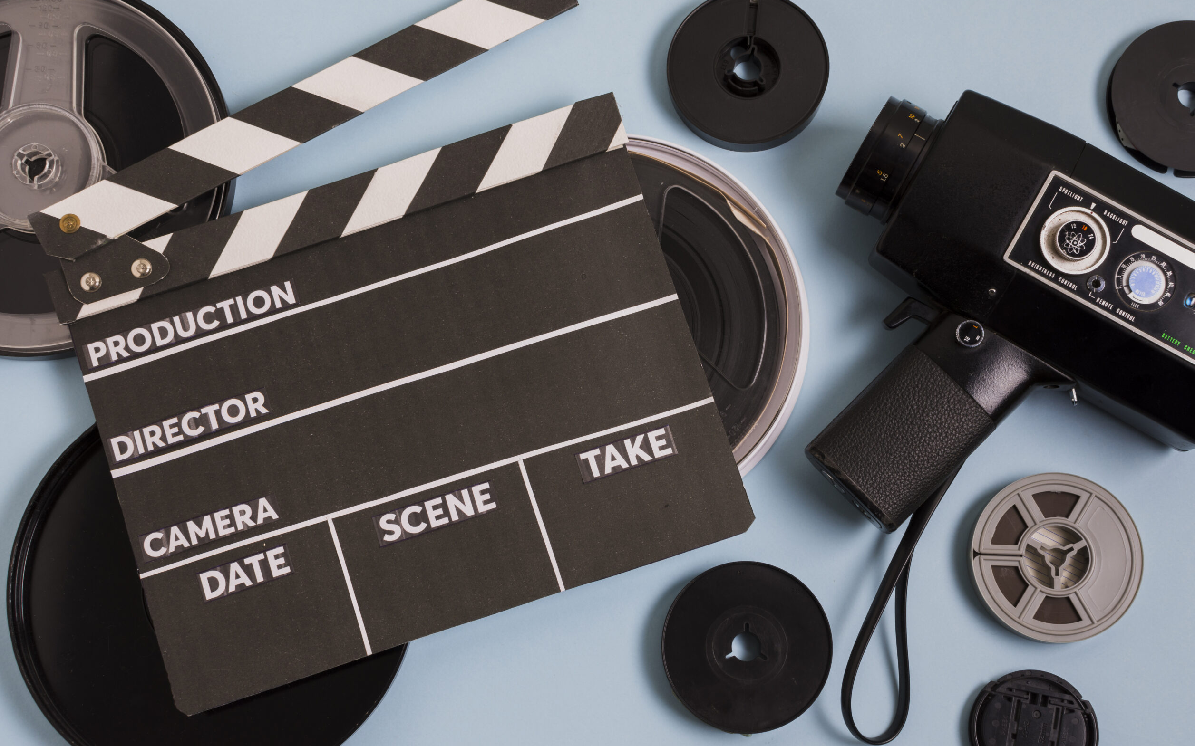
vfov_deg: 23.7
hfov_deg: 37.2
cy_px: 357
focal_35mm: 55
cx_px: 590
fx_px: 1775
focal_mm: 35
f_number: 8
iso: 125
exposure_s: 1/125
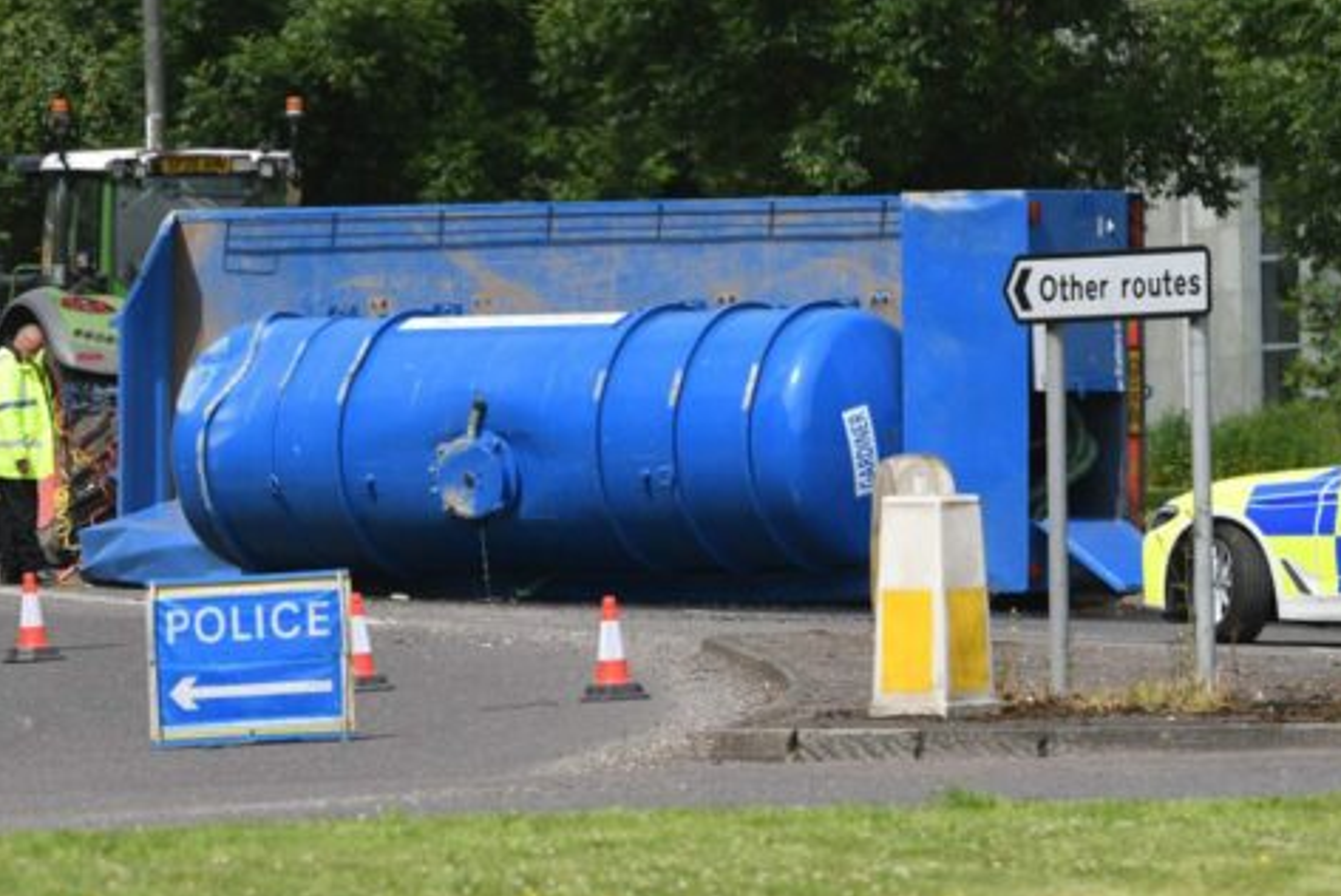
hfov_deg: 5.6
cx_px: 332
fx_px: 13604
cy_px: 428
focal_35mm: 365
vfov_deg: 3.8
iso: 800
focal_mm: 150
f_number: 4
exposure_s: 1/6400
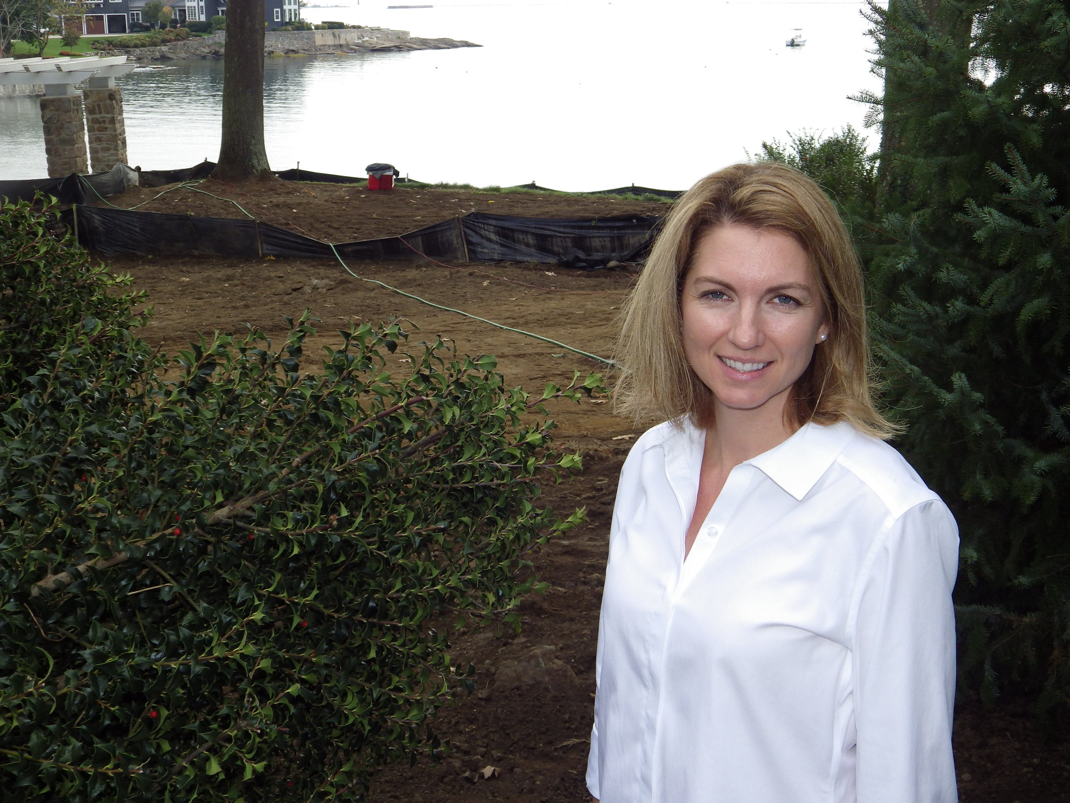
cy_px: 402
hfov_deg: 38.2
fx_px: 1546
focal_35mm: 50
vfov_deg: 29.1
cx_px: 535
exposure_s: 1/320
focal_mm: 9
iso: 100
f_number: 3.8
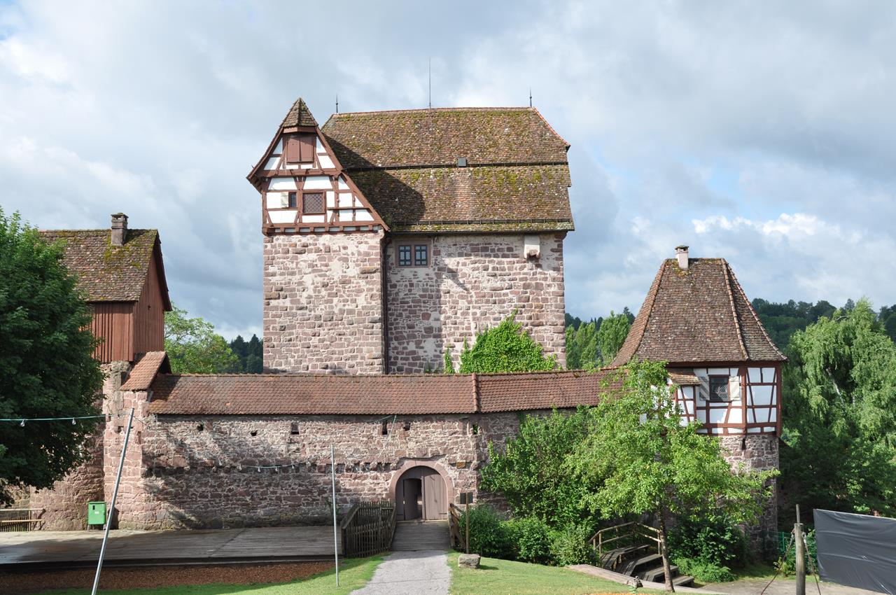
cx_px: 448
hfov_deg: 49.6
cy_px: 298
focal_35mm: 39
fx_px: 969
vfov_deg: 34.1
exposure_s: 1/250
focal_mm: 26
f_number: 8
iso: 200
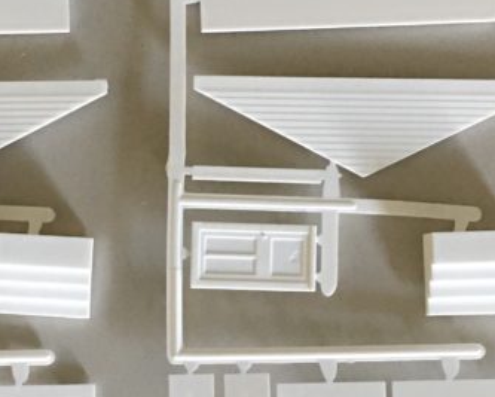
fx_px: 1276
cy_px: 266
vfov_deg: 17.6
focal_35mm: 87
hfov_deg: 21.7
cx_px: 117
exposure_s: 1/15
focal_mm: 4.15
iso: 100
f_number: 2.2
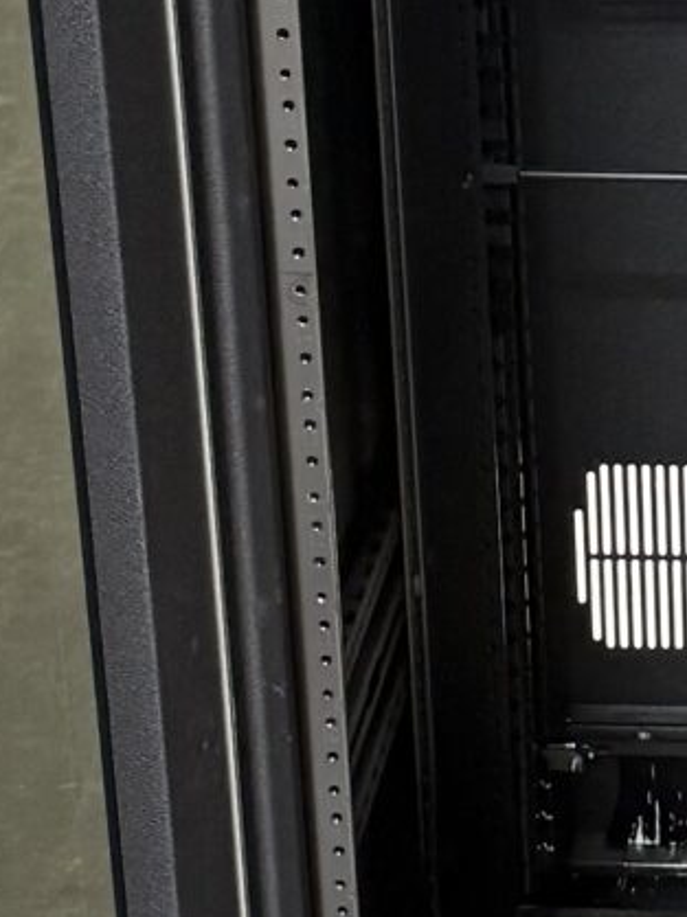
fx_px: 3894
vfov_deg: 13.4
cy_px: 347
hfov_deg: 10.0
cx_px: 617
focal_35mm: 147
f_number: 1.78
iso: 200
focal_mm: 6.76
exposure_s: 1/65
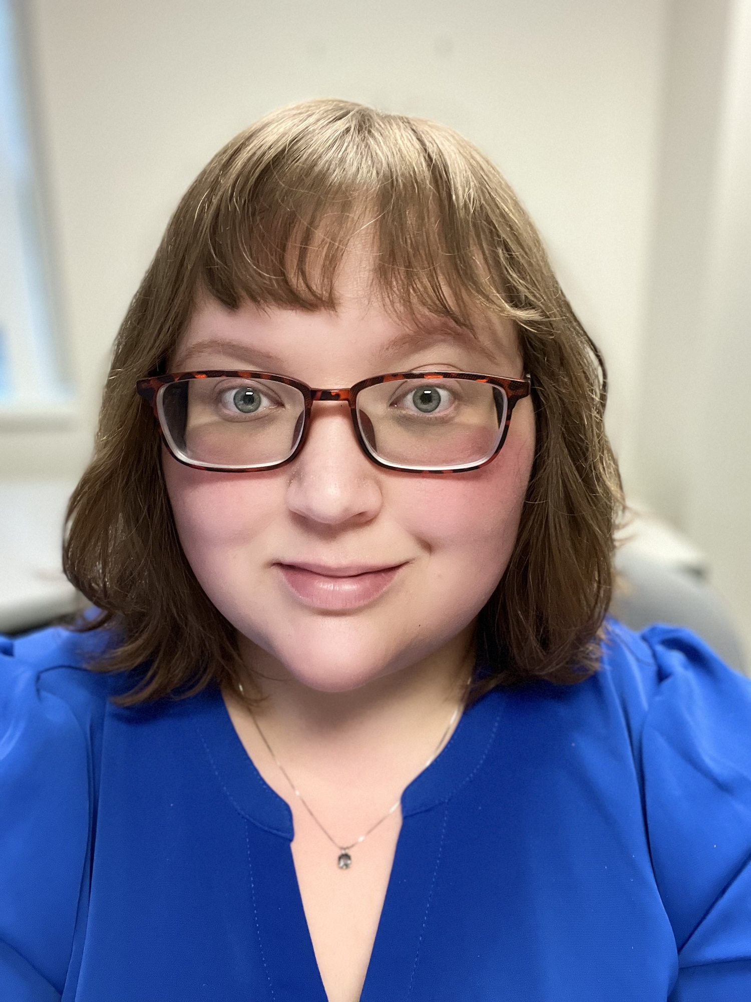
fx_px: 868
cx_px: 376
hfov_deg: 46.8
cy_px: 501
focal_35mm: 30
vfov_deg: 60.0
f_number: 2.2
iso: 320
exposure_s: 1/60
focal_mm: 2.71
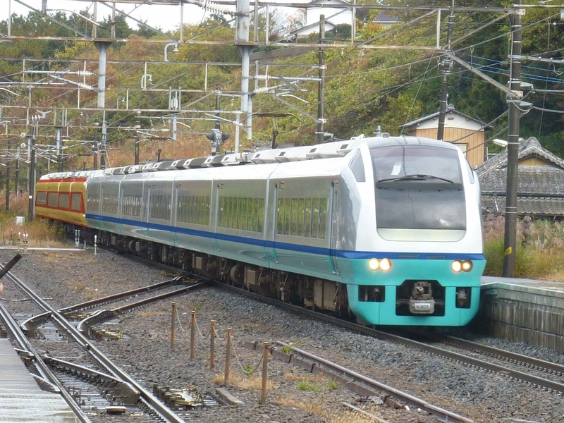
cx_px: 282
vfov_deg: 5.2
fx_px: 4627
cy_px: 212
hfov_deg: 7.0
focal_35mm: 284
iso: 80
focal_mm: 25.9
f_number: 4.5
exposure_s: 1/125
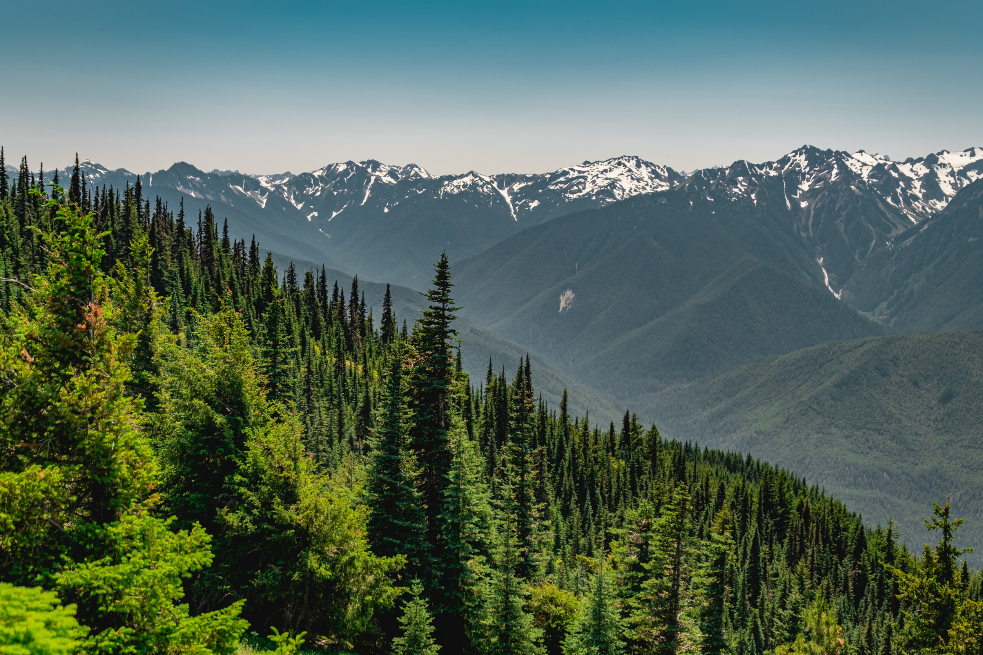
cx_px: 492
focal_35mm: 47
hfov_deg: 41.9
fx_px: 1283
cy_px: 328
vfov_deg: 28.6
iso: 160
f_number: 2.8
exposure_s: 1/1250
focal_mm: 31
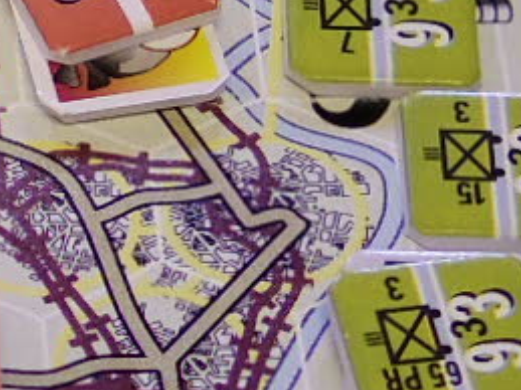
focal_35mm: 289
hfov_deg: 6.6
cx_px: -595
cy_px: -103
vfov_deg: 5.1
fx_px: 4348
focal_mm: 8.5
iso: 160
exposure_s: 1/60
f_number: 1.9
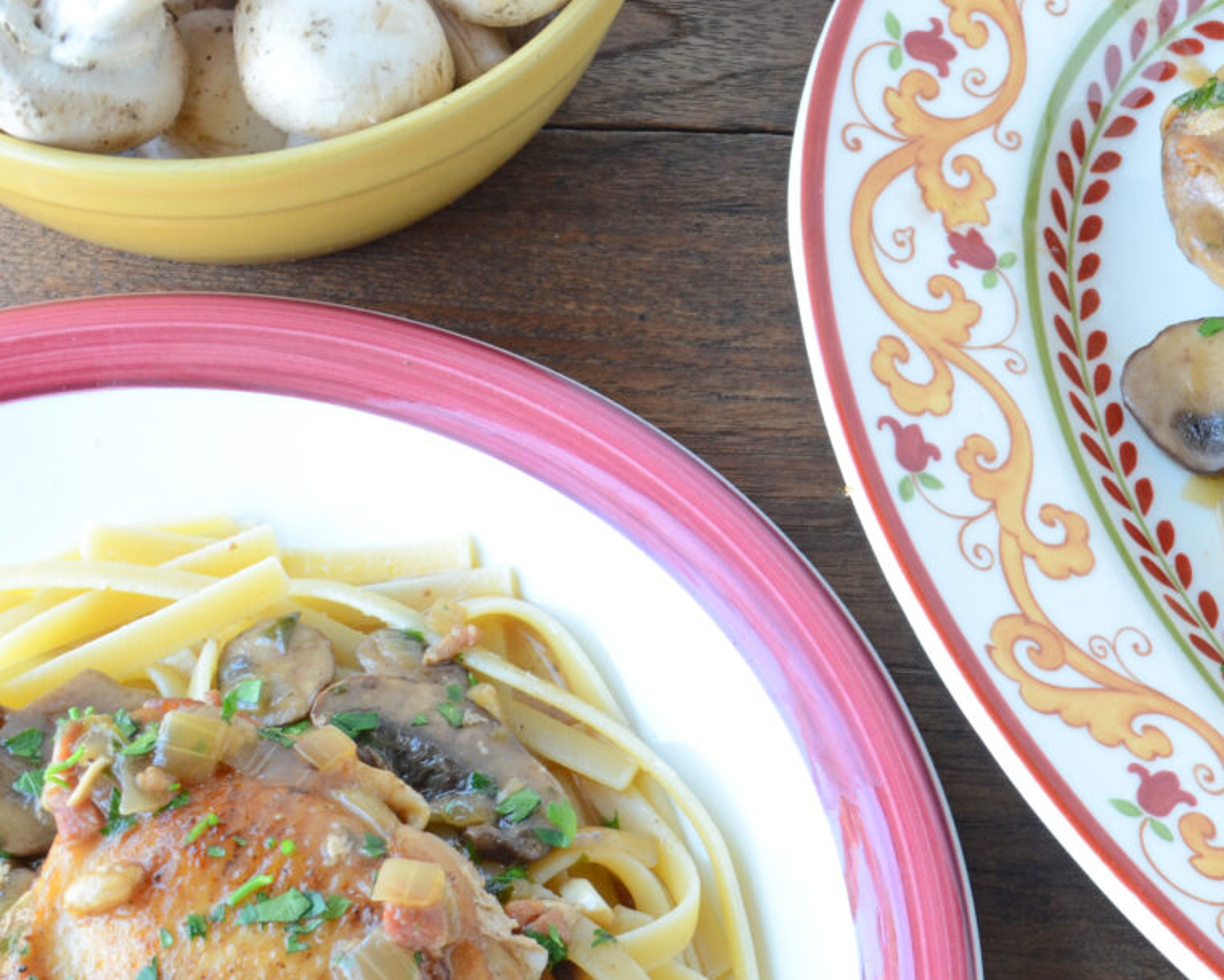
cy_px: 683
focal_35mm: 69
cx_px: 1041
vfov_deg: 22.1
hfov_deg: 26.8
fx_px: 2500
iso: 400
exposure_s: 1/6
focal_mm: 26
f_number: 10
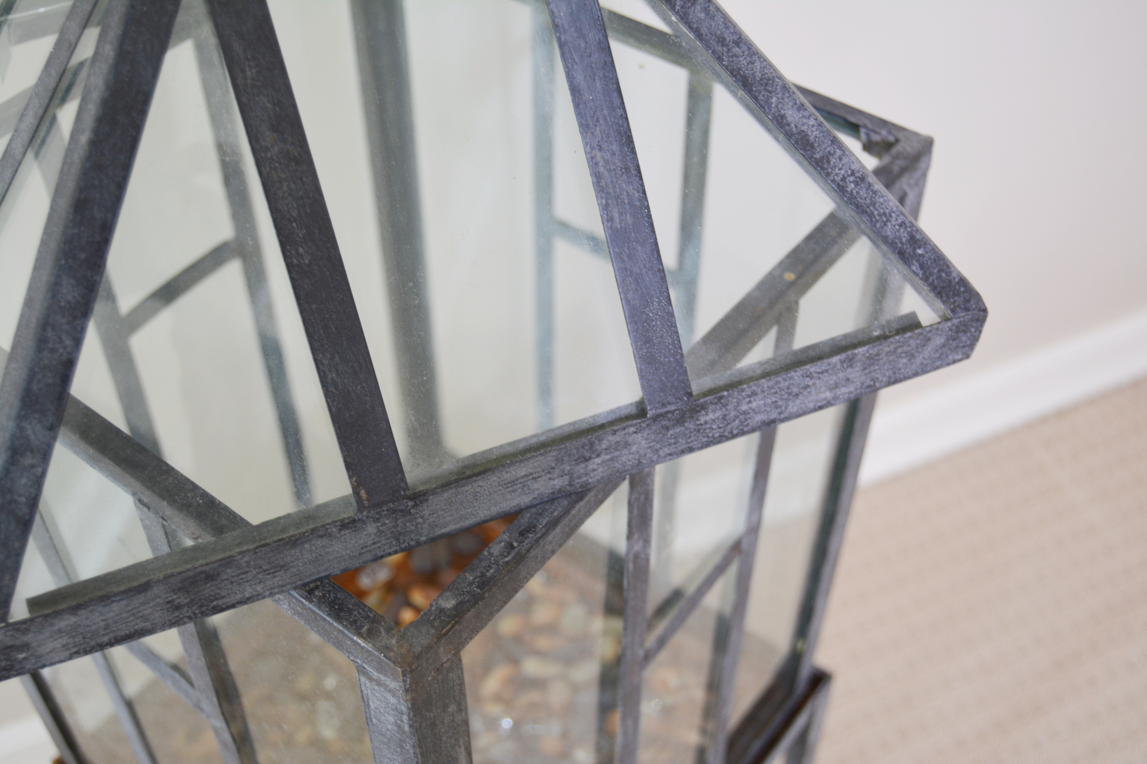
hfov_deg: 46.4
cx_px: 574
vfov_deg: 31.9
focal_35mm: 42
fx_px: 1338
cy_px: 382
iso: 450
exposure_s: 1/60
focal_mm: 28
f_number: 4
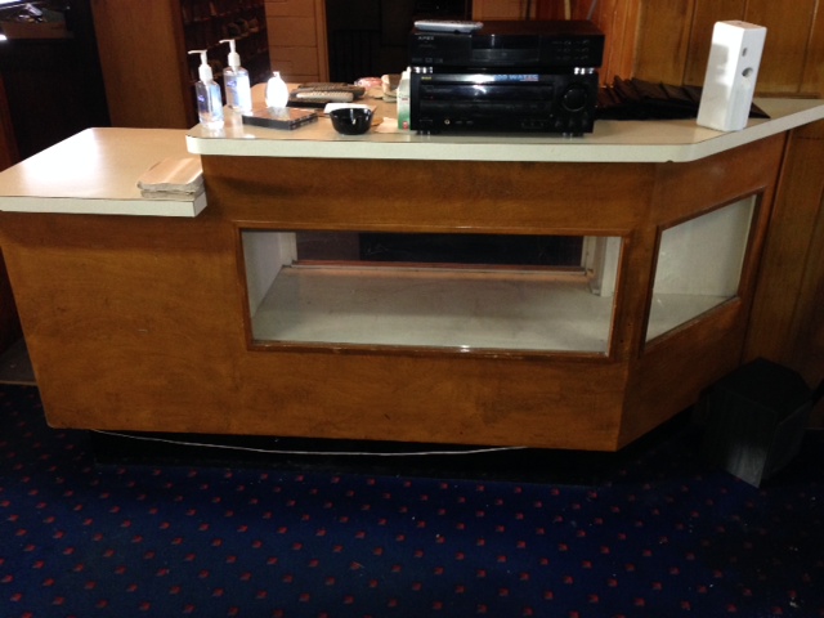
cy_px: 309
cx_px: 412
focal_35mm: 33
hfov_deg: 55.4
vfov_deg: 42.9
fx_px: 786
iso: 200
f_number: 2.4
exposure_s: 1/16
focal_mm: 4.12
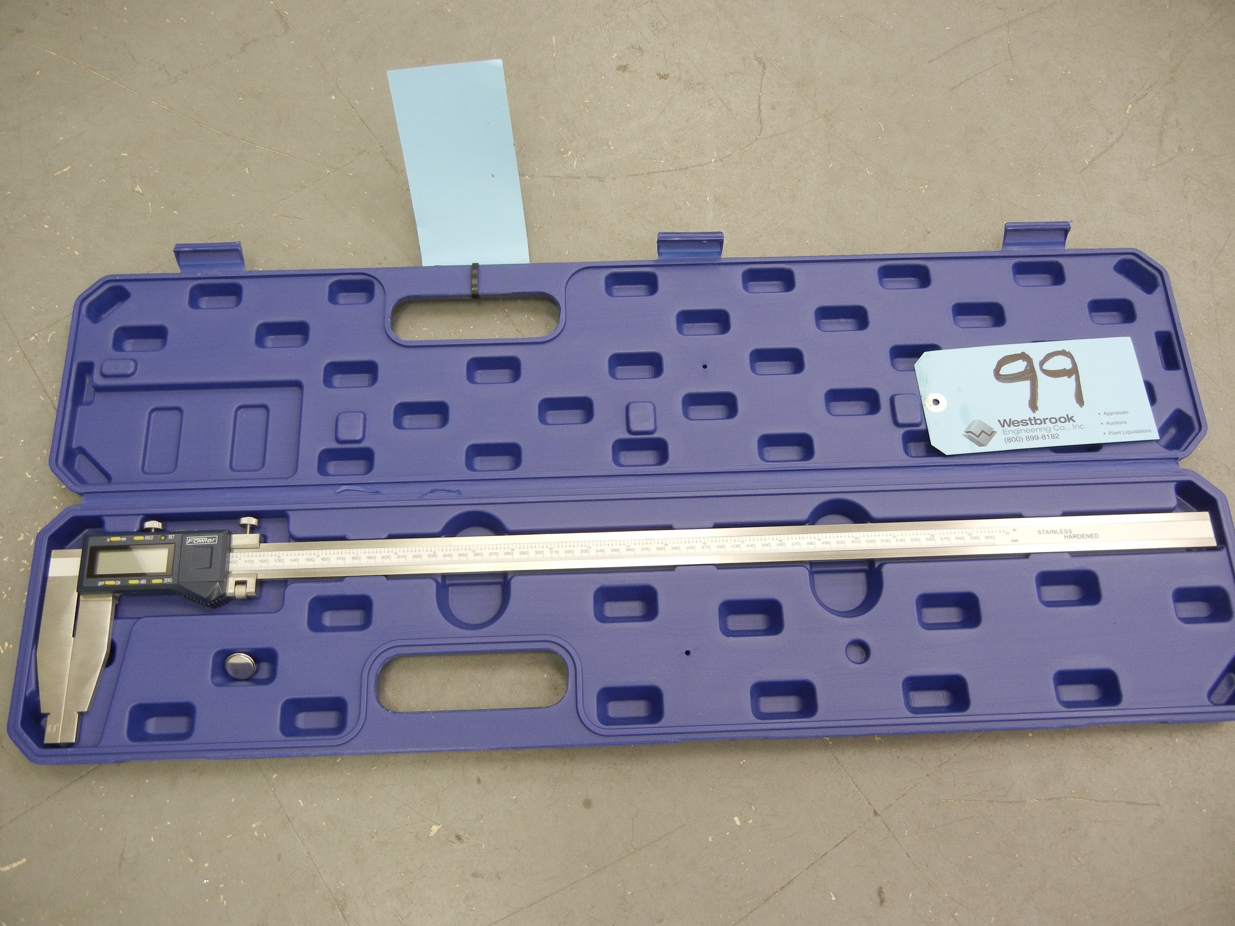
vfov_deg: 46.8
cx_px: 618
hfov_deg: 60.0
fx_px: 1070
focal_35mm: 30
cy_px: 463
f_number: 3.5
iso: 283
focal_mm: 5.4
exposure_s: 1/30
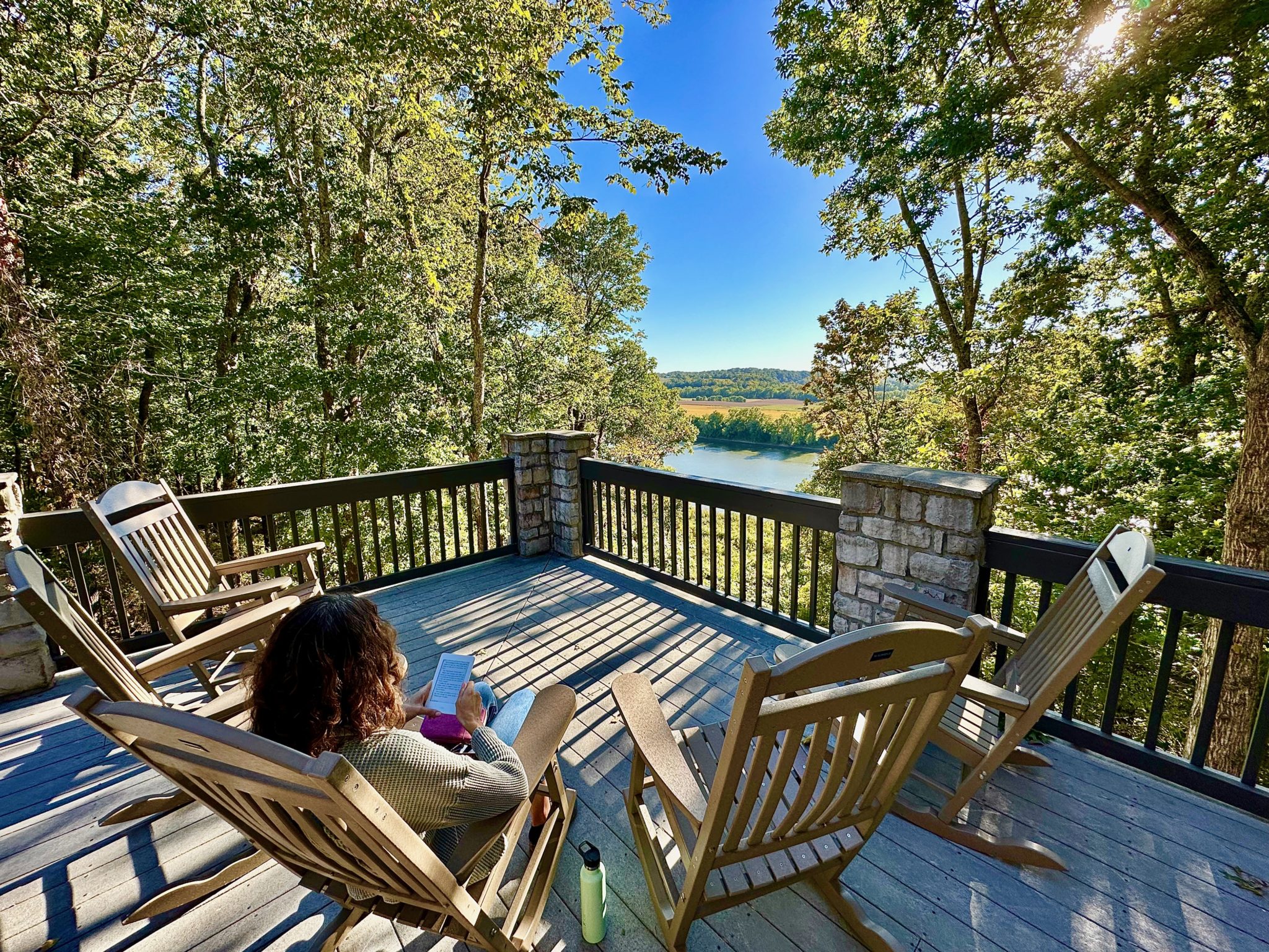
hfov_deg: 102.1
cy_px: 476
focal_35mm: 14
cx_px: 634
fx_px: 513
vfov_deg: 85.7
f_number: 2.2
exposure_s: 1/545
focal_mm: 2.22
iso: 40
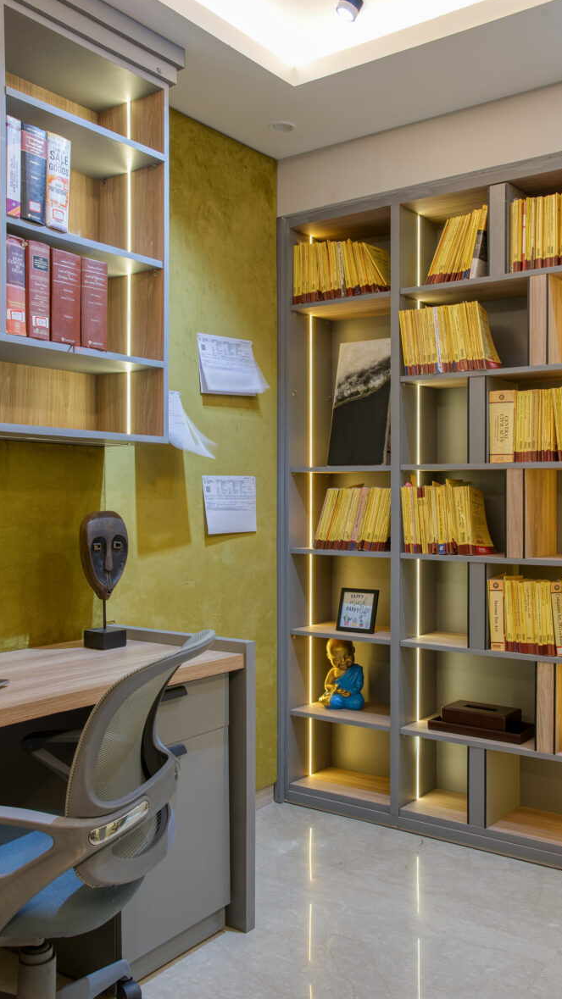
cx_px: 324
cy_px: 497
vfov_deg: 59.5
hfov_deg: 35.6
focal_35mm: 33
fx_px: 874
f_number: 8
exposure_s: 1/1.67
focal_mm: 31
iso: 160
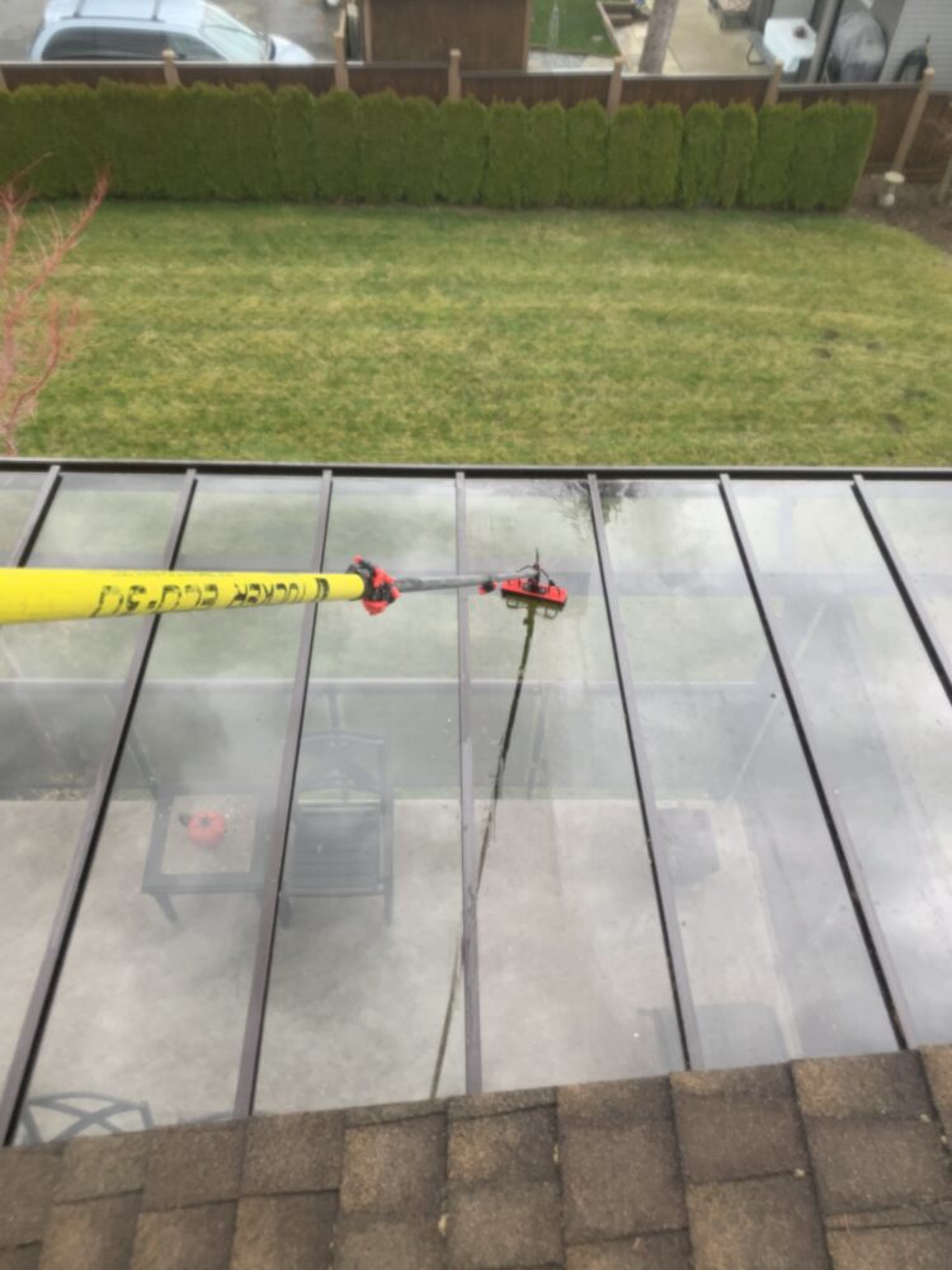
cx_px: 476
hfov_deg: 53.1
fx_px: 953
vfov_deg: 67.3
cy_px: 635
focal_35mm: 26
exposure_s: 1/121
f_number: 1.8
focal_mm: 4.25
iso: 32
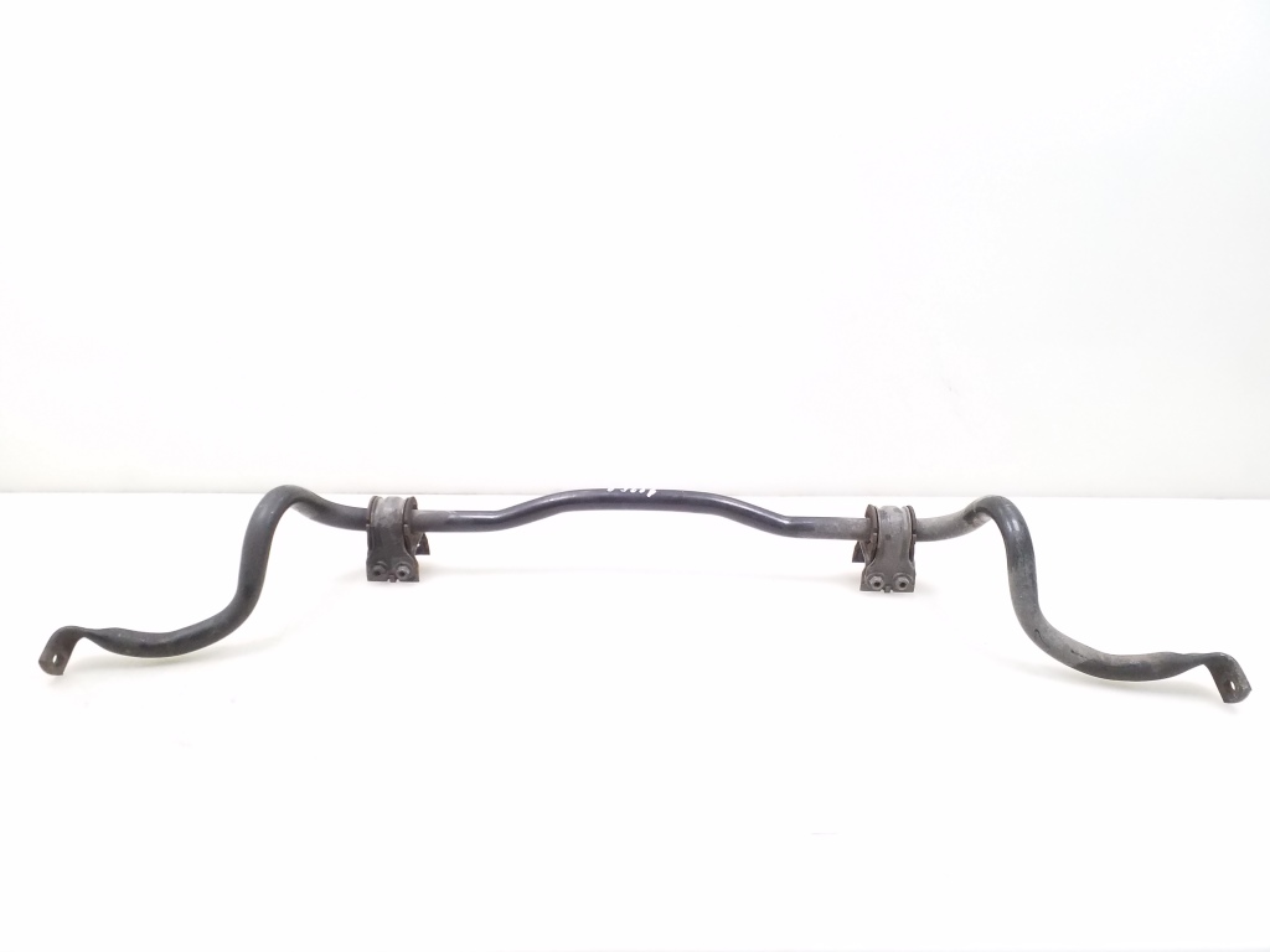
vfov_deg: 51.4
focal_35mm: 27
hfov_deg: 65.3
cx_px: 635
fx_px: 991
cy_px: 476
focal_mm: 3.6
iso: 200
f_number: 1.9
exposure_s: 1/50
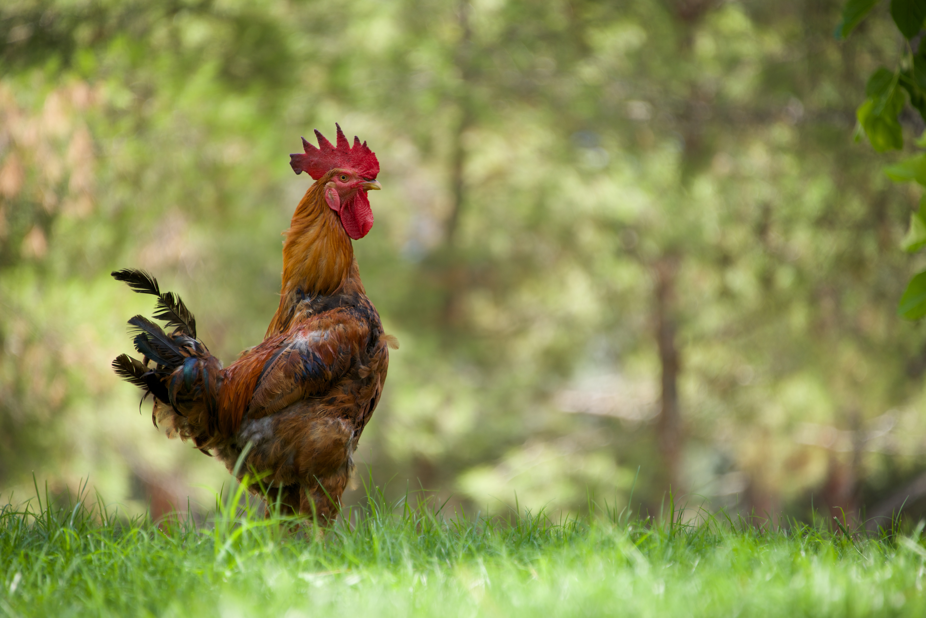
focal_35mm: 300
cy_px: 309
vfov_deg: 4.6
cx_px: 463
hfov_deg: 6.9
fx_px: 7719
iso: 125
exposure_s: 1/160
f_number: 5.6
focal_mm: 300
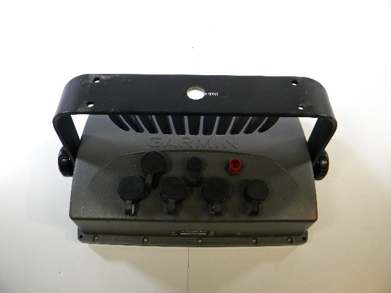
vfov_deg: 49.7
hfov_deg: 63.4
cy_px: 146
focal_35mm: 28
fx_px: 316
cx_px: 196
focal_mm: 5
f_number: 3.5
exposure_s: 1/164
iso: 400
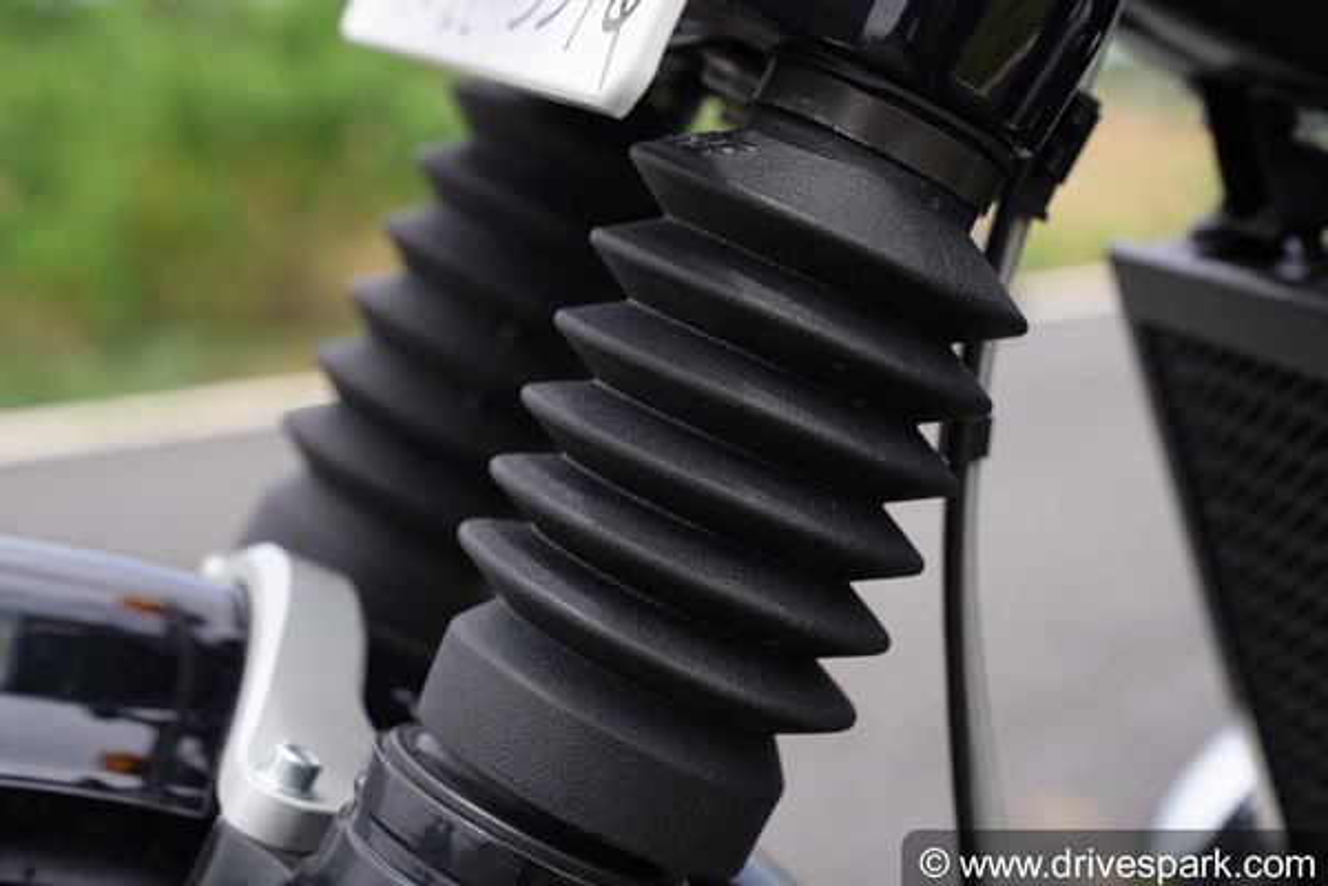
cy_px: 443
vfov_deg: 19.5
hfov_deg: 28.8
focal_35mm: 70
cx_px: 664
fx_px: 2582
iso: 100
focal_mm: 70
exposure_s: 1/250
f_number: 7.1
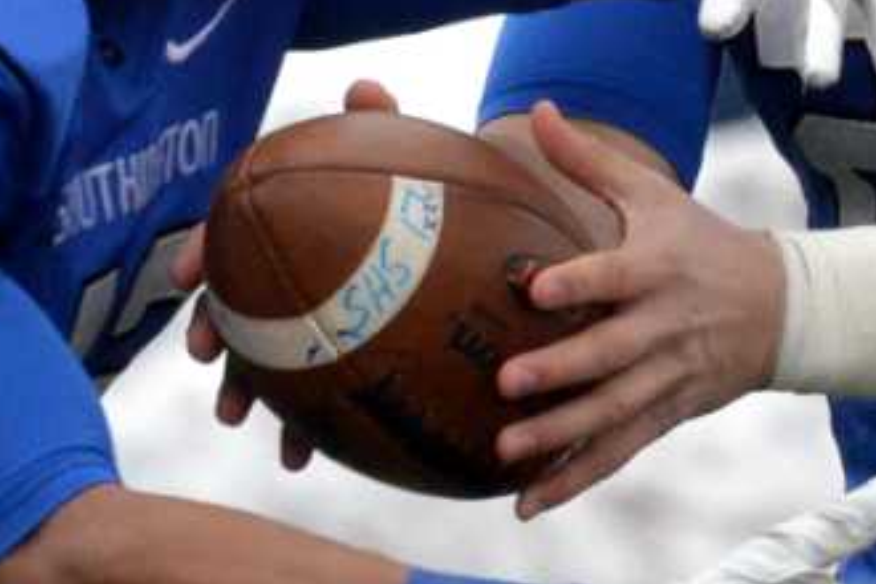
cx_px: 1059
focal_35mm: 2234
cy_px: 445
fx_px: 54356
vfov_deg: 0.6
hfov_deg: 0.9
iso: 1600
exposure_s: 1/1600
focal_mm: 240
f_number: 5.6
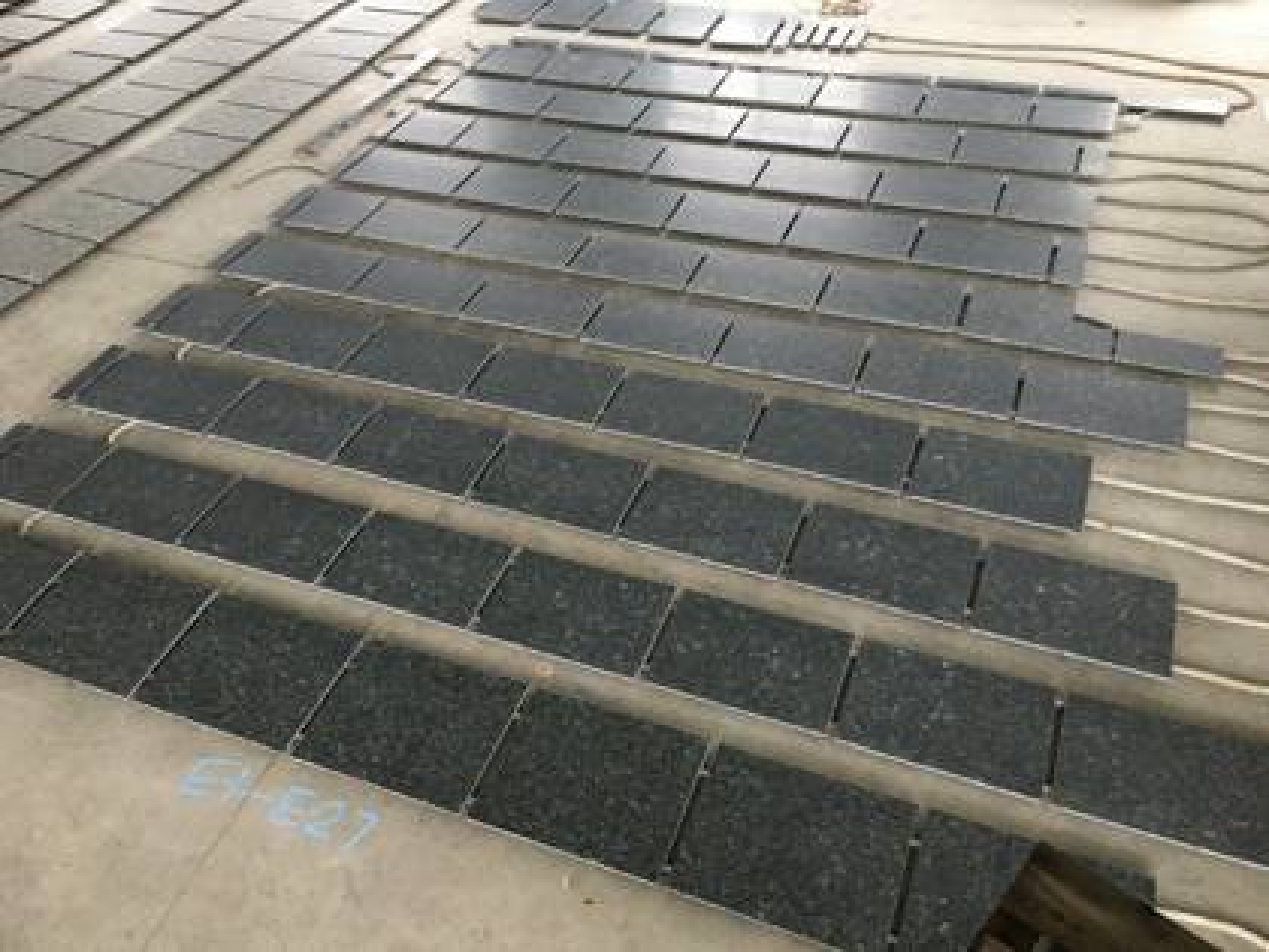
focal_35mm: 29
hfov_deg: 61.7
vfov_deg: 48.2
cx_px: 634
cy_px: 476
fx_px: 1063
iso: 200
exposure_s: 1/33
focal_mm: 4.15
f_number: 2.2
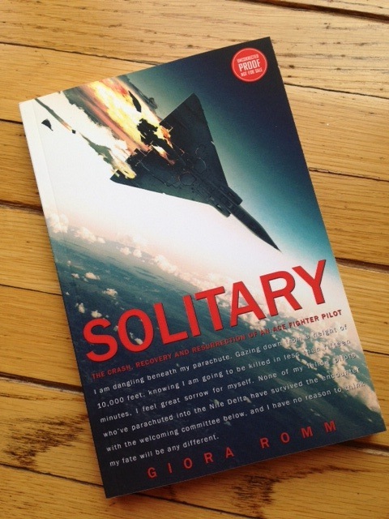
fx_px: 494
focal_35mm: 33
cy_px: 260
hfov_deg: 42.9
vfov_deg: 55.4
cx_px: 194
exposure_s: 1/120
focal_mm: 4.13
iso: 64
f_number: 2.4
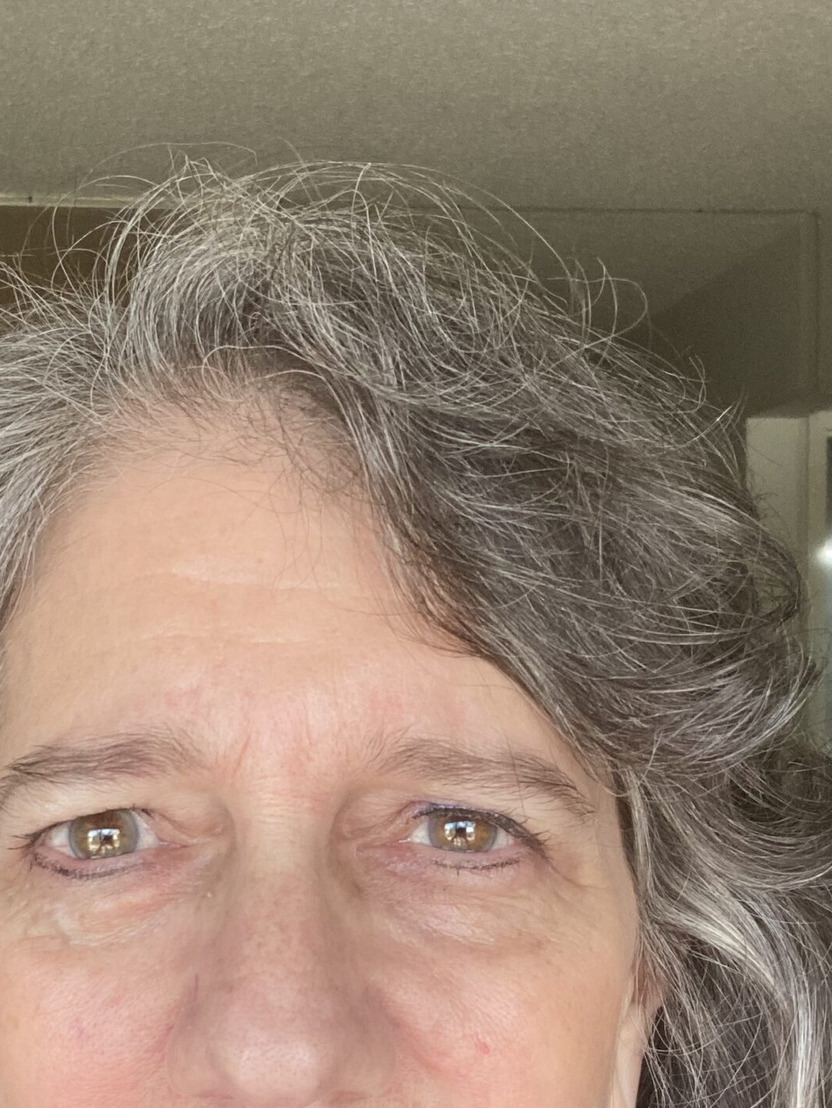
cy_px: 798
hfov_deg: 25.2
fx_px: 1856
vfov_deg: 32.7
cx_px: 332
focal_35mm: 58
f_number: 2.2
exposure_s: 1/69
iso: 80
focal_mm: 2.87
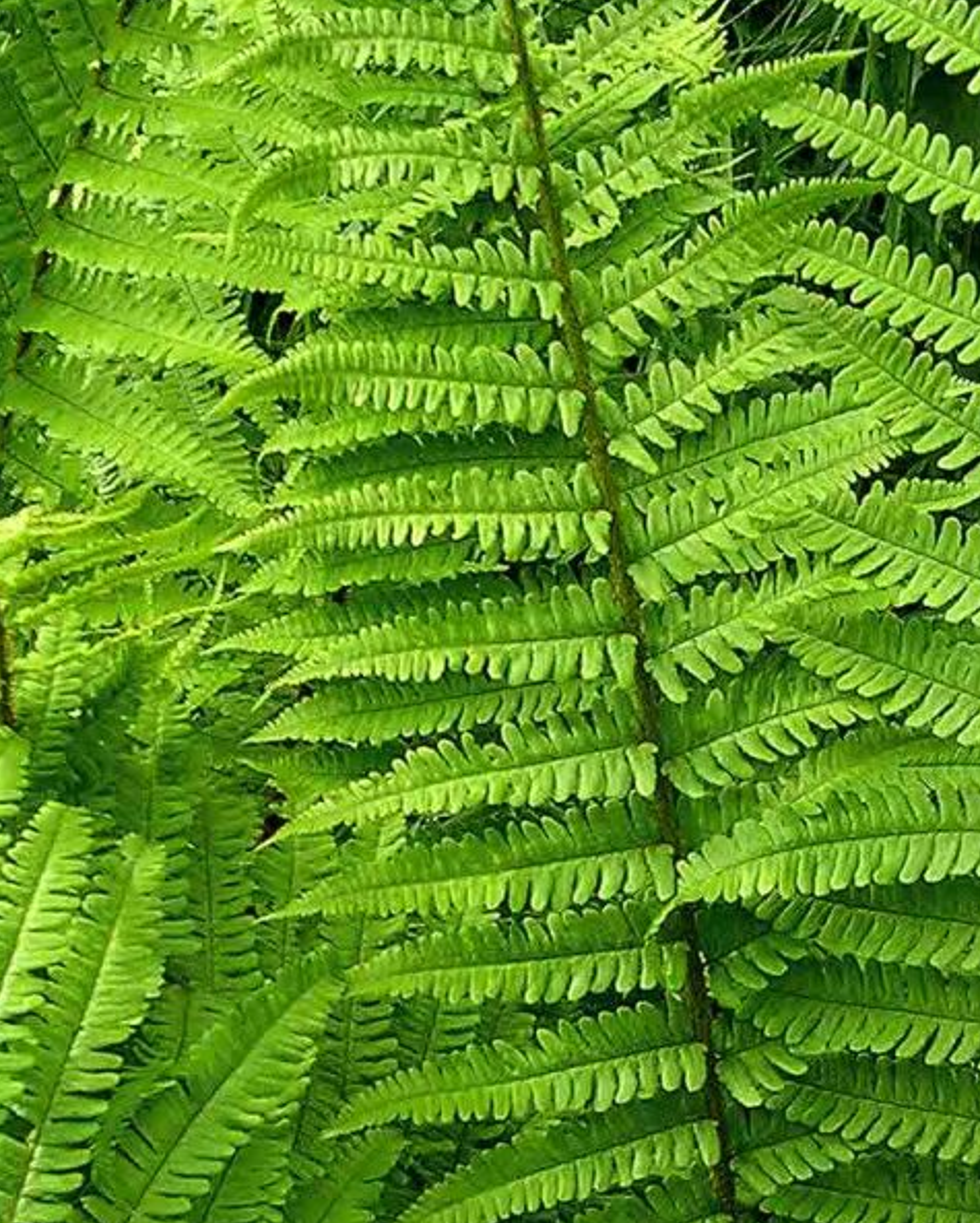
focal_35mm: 96
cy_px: 1099
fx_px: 3478
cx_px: 710
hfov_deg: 16.0
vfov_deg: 19.6
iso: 100
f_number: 2.8
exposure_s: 1/105
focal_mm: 5.8
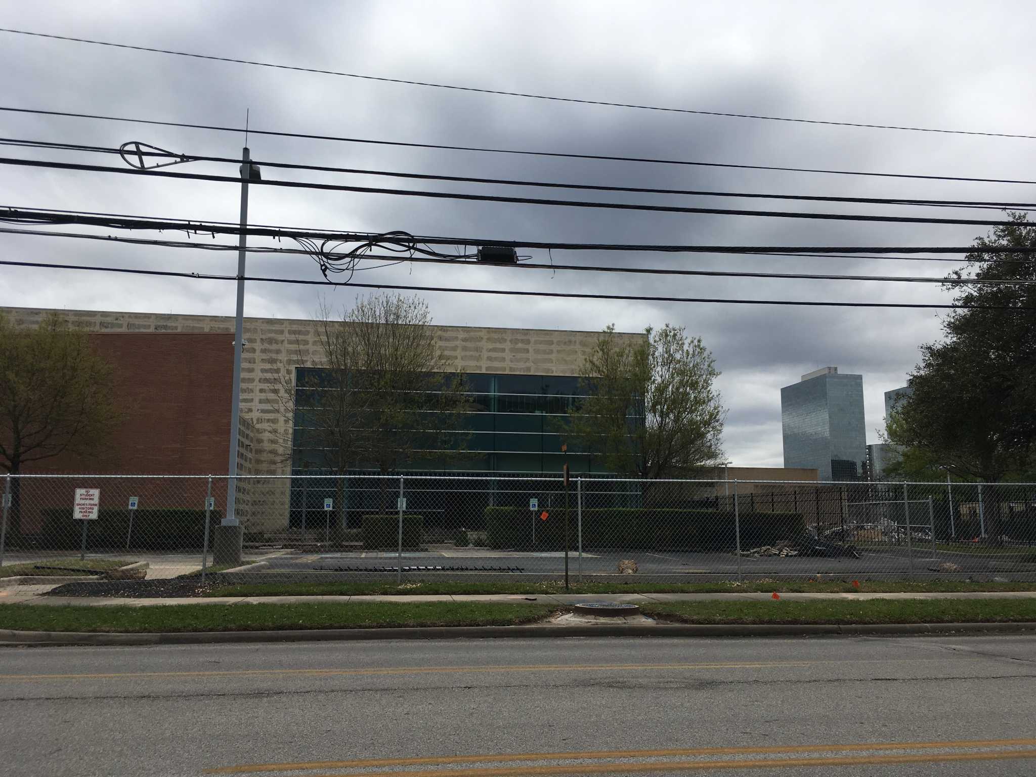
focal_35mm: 29
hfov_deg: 61.7
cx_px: 518
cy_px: 388
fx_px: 868
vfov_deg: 48.2
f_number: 2.2
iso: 25
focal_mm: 4.15
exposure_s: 1/3497
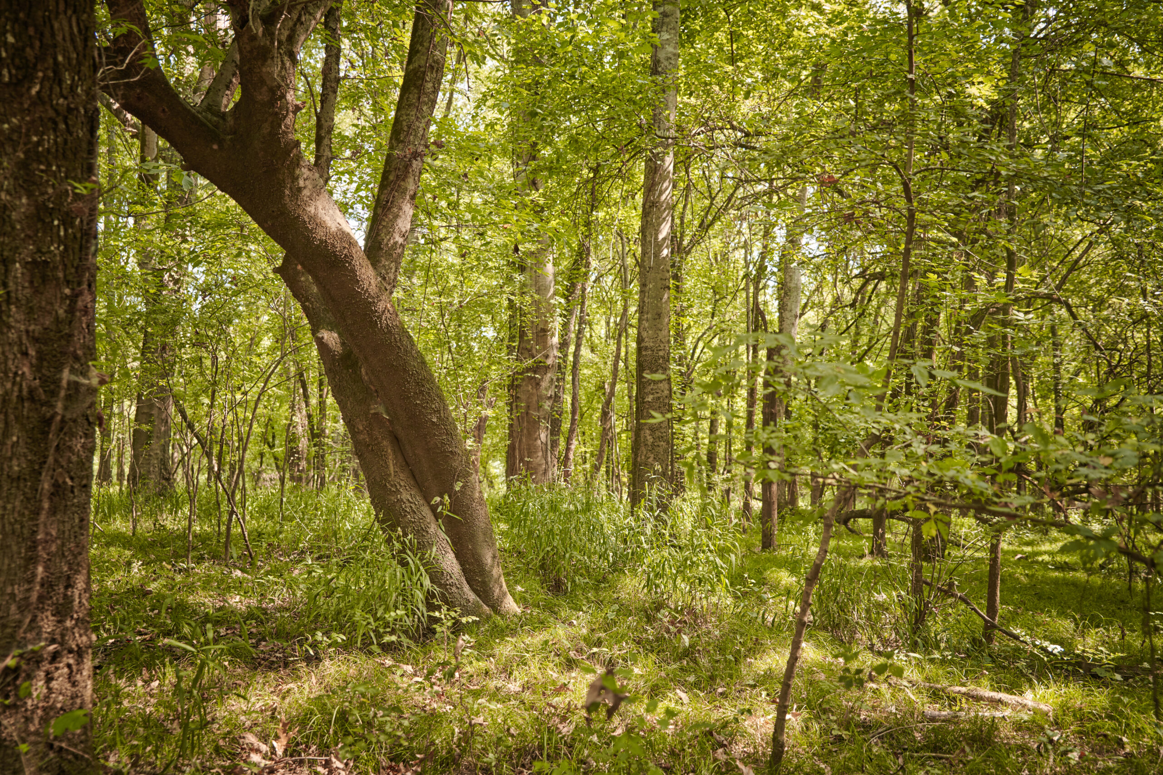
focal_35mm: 36
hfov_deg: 53.1
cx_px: 582
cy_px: 388
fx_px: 1163
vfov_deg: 36.9
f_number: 4
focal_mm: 36
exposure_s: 1/60
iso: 200
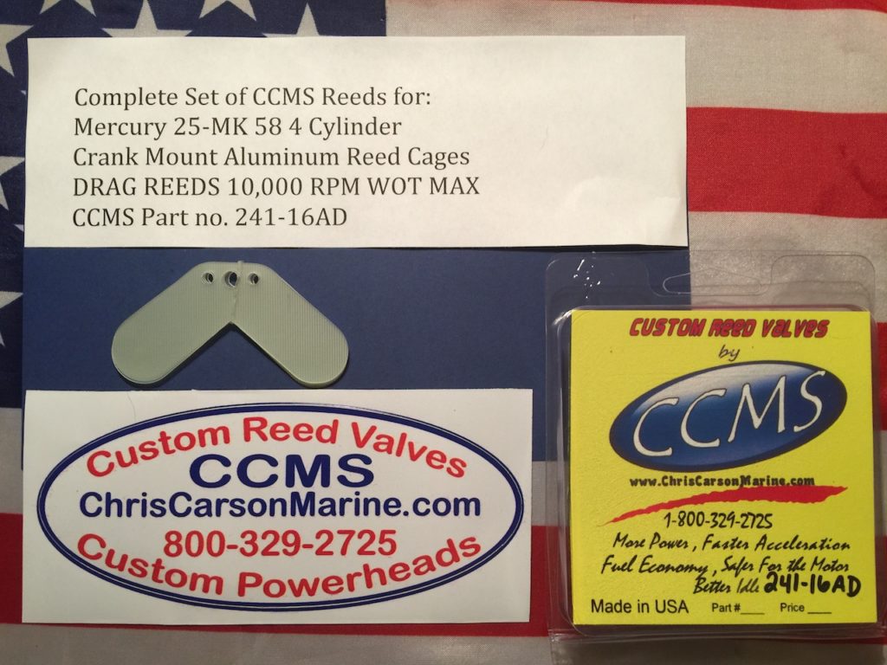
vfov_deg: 48.2
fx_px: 743
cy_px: 332
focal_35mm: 29
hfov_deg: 61.7
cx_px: 444
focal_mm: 4.15
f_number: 2.2
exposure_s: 1/30
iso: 50
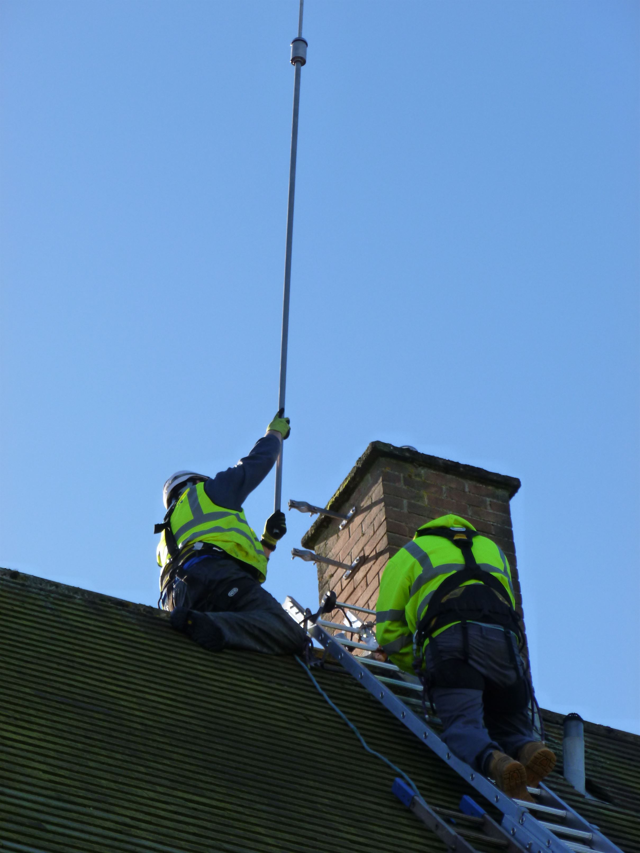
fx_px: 3969
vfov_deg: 12.3
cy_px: 426
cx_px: 320
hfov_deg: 9.2
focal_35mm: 161
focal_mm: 28.7
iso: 160
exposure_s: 1/320
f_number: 5.3
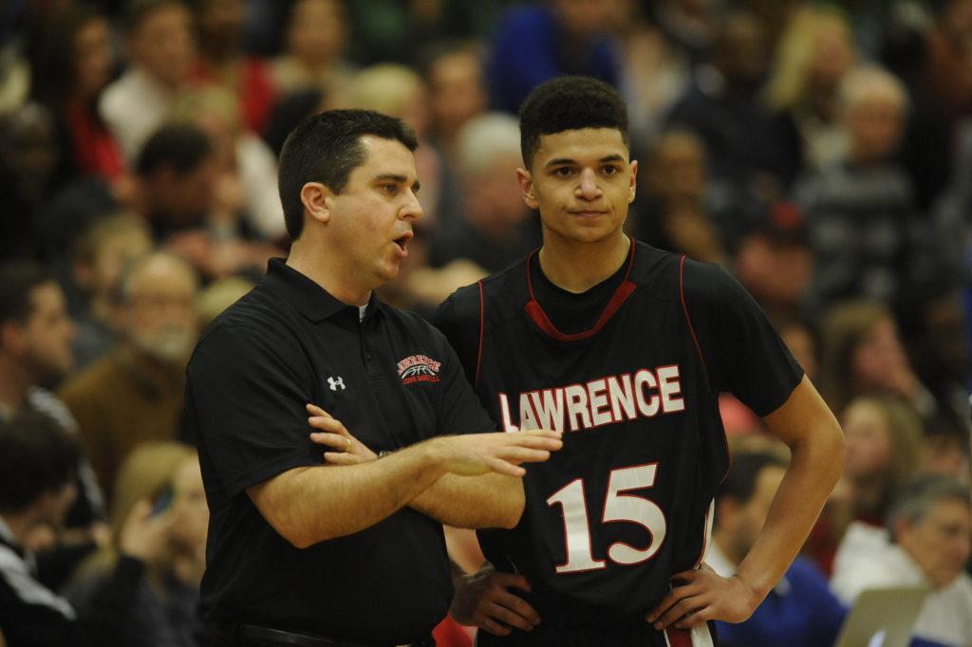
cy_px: 324
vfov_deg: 4.6
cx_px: 486
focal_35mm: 300
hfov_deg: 6.9
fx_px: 8097
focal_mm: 300
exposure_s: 1/640
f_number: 3.5
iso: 3200
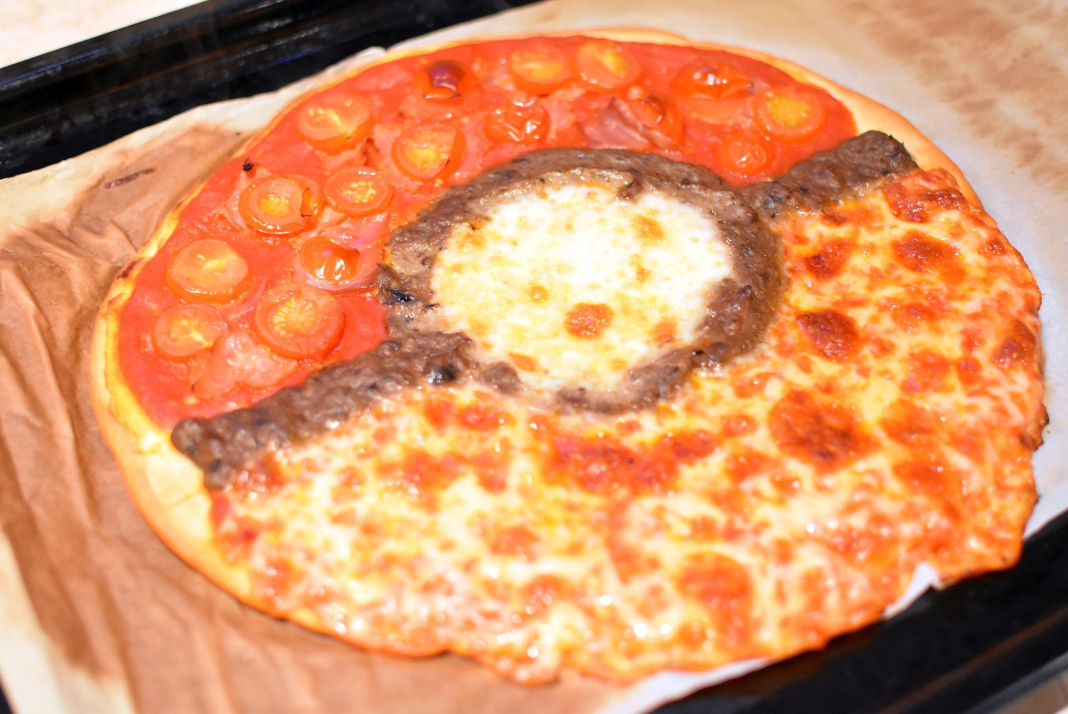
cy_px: 357
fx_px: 1559
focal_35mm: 52
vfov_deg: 25.8
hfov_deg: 37.8
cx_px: 534
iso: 3200
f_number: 2.8
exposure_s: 1/125
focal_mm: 35
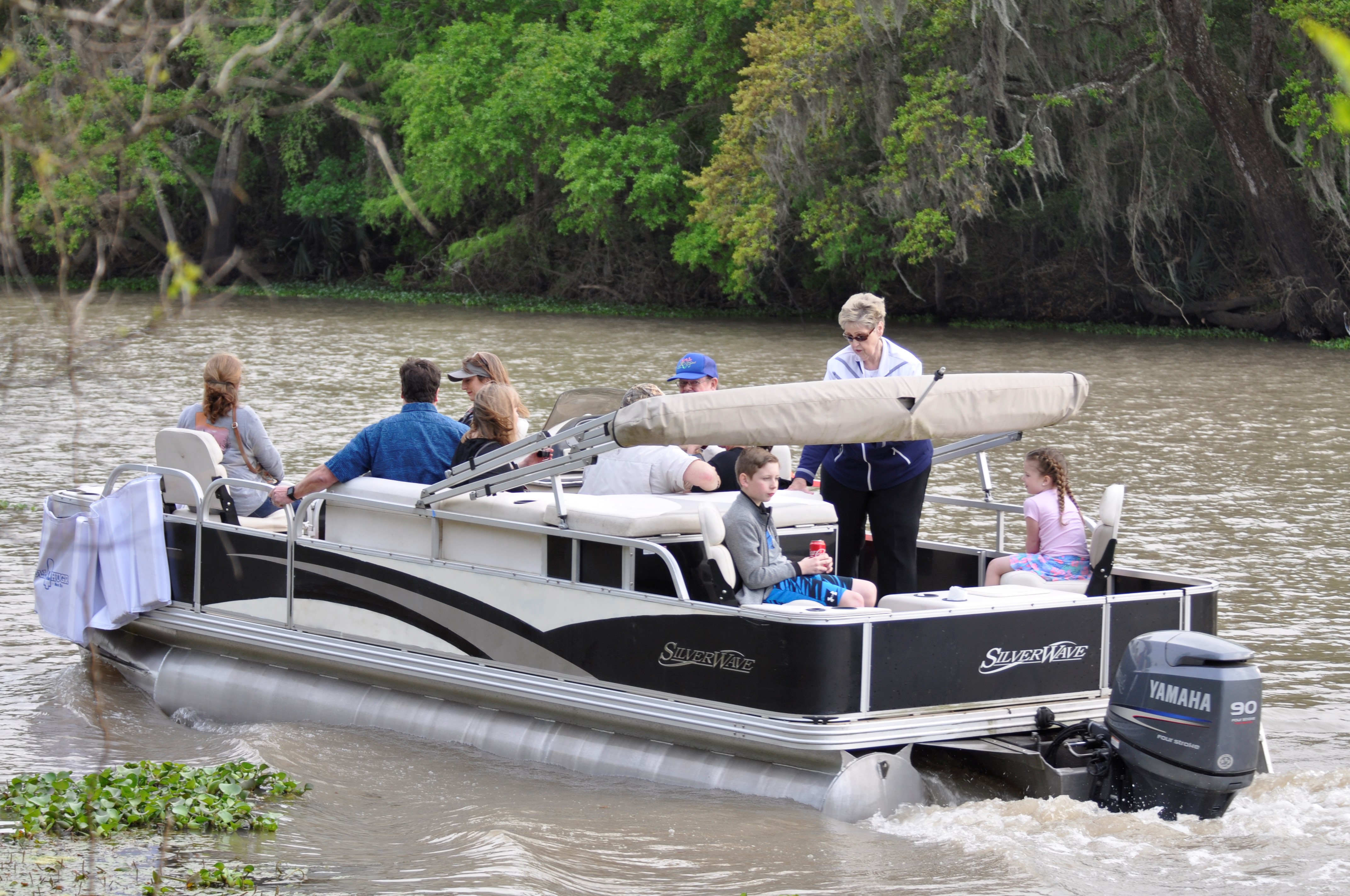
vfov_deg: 9.6
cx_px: 675
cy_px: 448
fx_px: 5337
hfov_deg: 14.4
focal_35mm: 142
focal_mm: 95
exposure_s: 1/125
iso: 200
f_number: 5.6
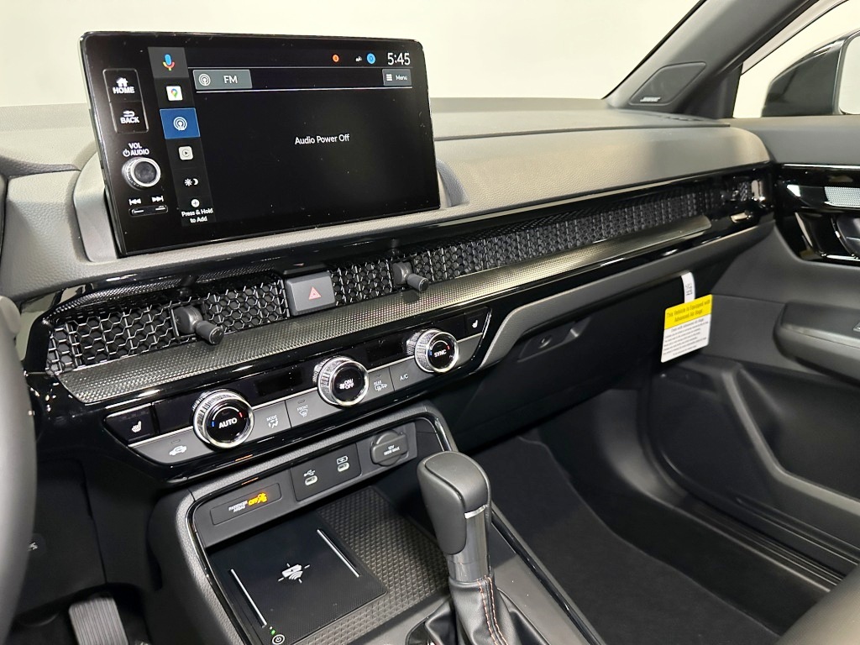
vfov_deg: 56.8
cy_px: 322
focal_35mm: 24
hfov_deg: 71.6
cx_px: 430
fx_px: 596
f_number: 1.78
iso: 800
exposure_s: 1/30
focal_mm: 6.86
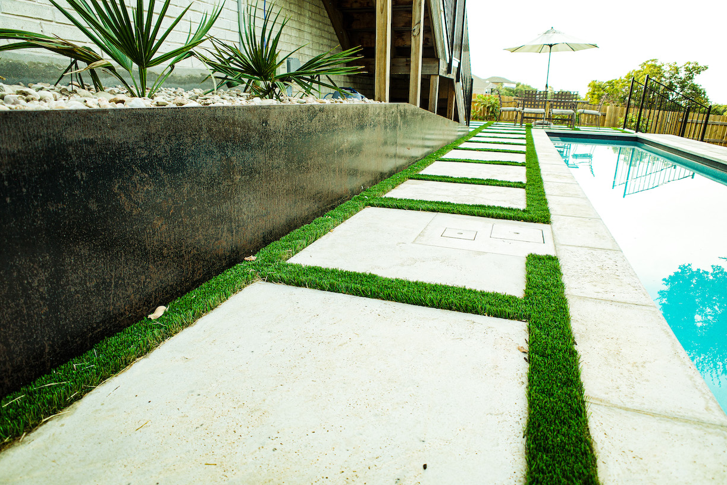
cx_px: 366
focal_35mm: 22
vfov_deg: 57.2
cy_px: 252
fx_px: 444
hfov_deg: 78.6
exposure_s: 1/160
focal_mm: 13.8
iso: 320
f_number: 2.8
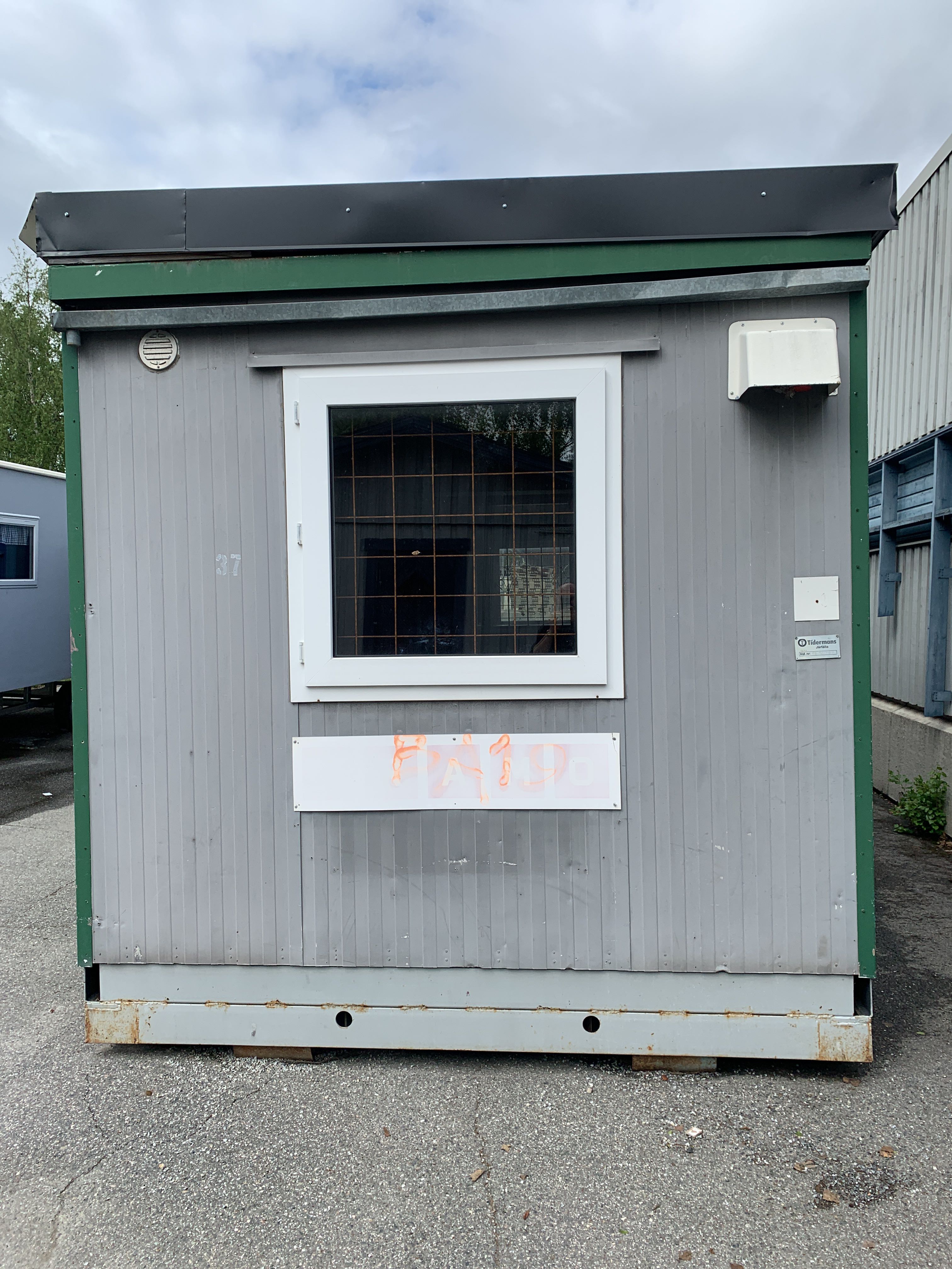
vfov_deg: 67.3
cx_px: 476
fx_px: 953
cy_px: 634
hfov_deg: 53.1
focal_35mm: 26
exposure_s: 1/1536
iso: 25
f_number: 1.8
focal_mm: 4.25
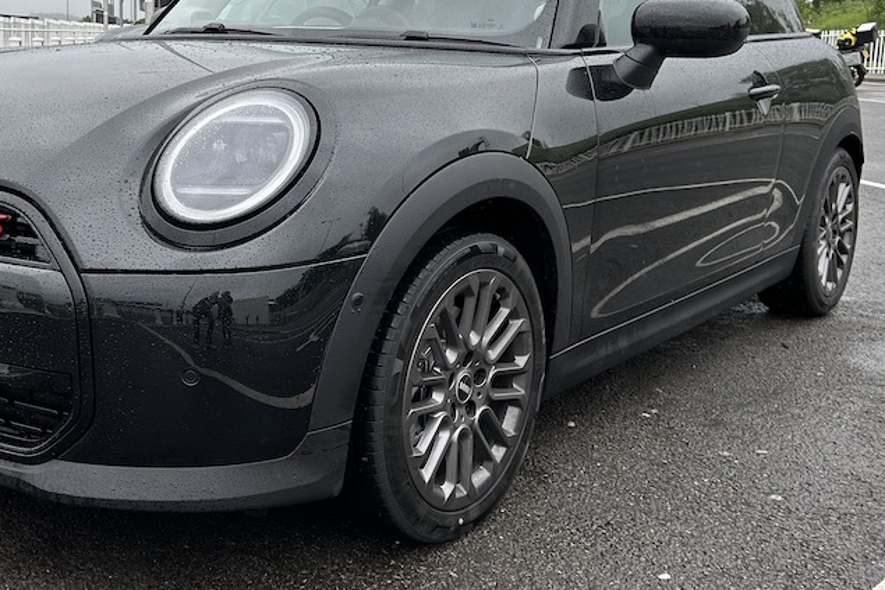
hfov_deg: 42.3
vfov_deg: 29.2
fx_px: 1130
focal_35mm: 46
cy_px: 248
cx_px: 311
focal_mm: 5.7
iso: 50
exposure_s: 1/859
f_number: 1.5
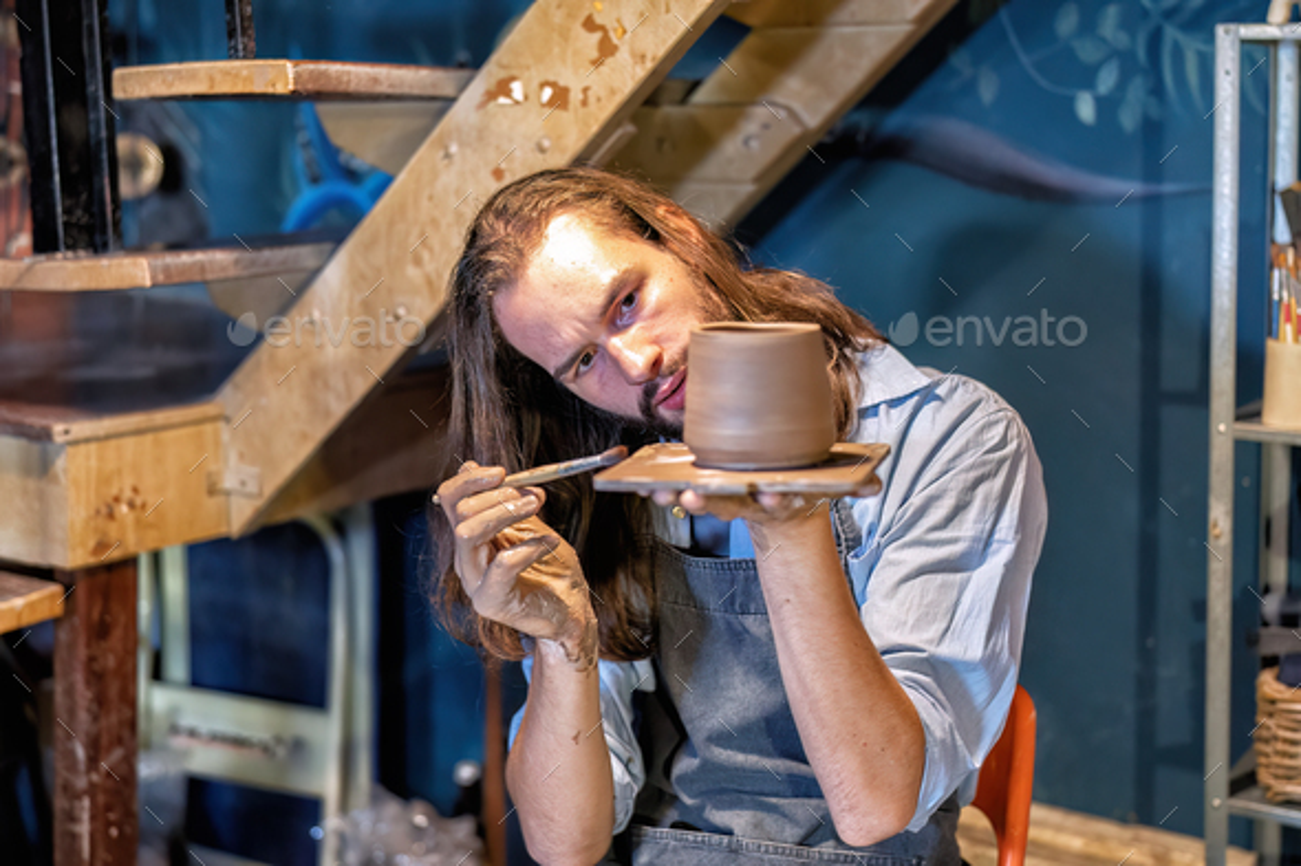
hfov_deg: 38.2
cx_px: 650
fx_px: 1879
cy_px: 433
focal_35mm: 52
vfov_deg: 26.0
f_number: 1.4
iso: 2500
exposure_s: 1/250
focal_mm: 35
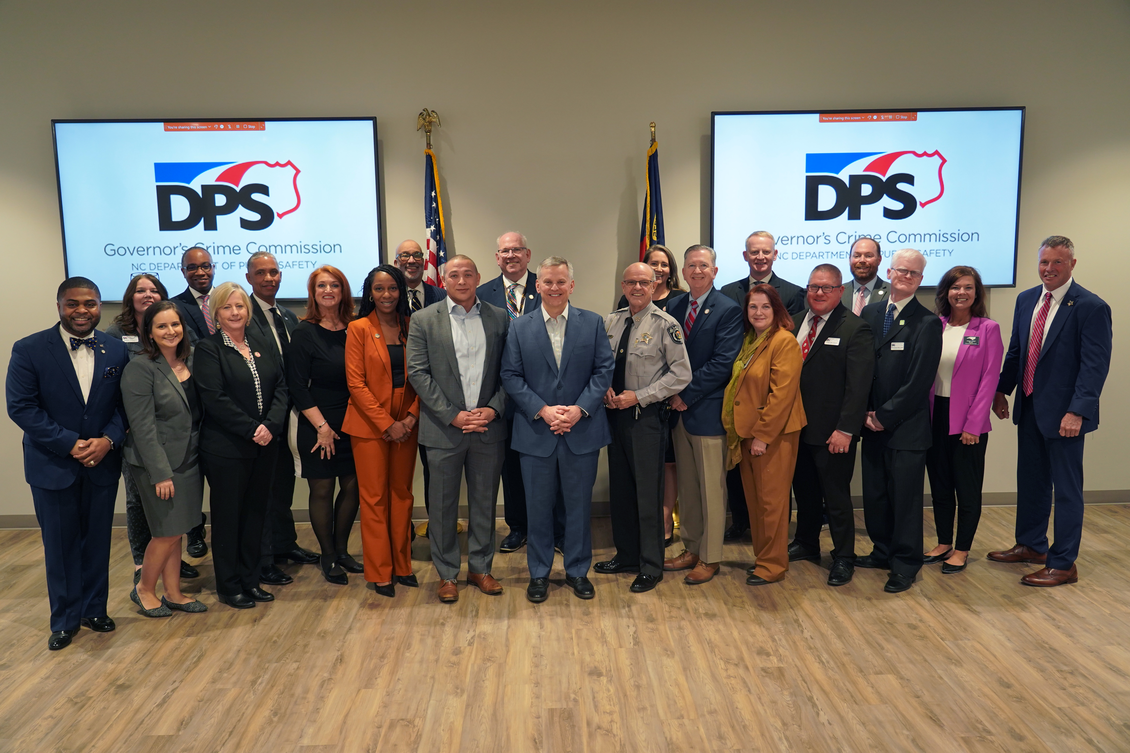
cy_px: 376
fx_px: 973
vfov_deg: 42.3
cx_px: 565
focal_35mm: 31
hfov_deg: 60.3
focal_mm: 31
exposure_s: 1/160
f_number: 4
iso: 1000
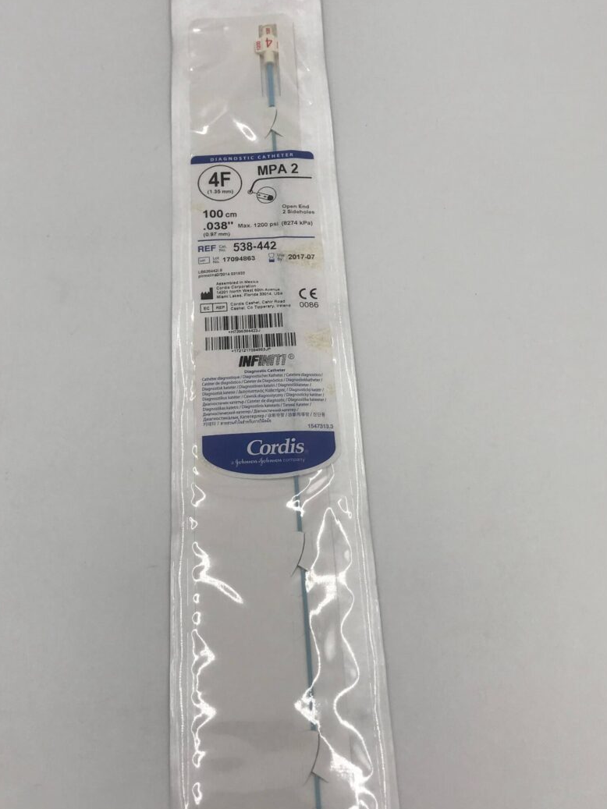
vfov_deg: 51.3
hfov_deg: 39.6
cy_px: 386
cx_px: 257
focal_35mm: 36
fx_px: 842
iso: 20
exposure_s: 1/314
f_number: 1.8
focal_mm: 3.99
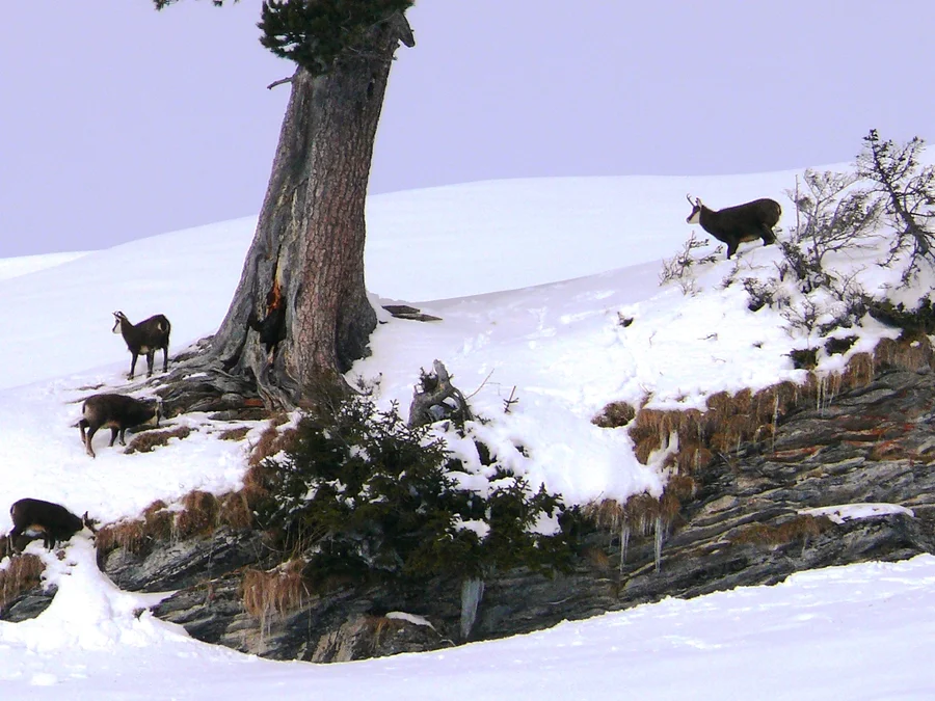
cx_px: 468
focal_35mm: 748
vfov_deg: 2.0
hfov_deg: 2.7
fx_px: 20204
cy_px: 350
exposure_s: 1/400
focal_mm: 88.8
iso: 100
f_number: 8
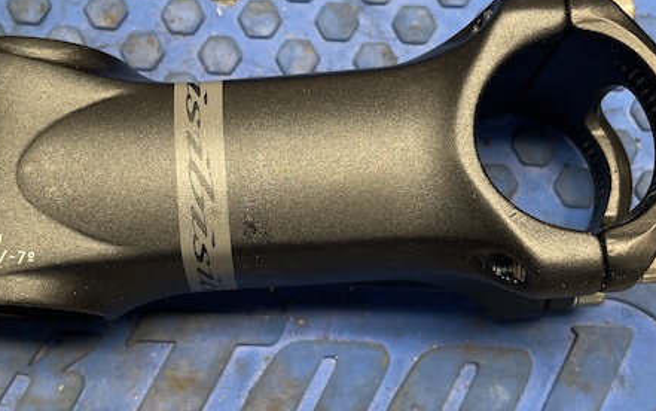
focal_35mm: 50
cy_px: 203
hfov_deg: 39.9
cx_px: 231
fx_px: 894
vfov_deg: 25.9
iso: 64
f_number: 1.6
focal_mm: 4.2
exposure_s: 1/60
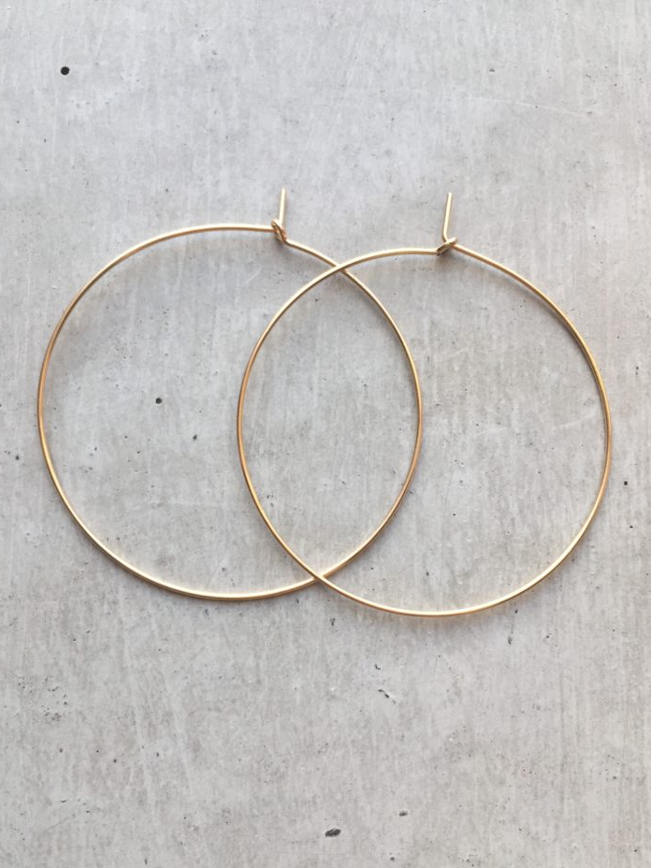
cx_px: 324
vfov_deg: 56.8
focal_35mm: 32
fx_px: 802
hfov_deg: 44.2
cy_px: 466
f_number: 2.2
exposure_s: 1/60
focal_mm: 4.15
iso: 40
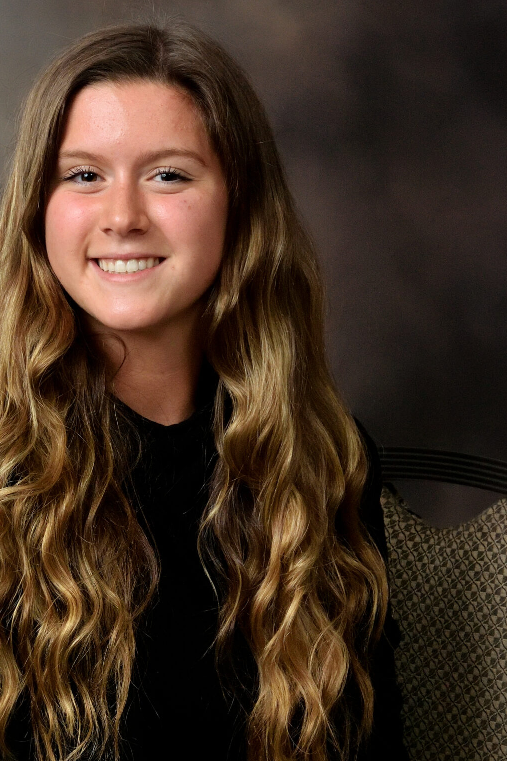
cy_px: 417
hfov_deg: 7.1
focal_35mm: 194
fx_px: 4098
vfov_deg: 10.6
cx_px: 109
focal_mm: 42.7
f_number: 5
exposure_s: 1/250
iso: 400
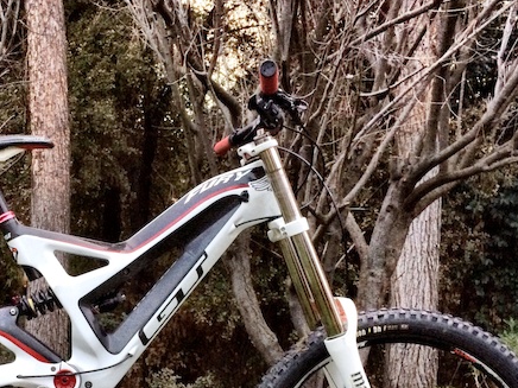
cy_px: 310
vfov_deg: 26.1
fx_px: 823
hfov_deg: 34.2
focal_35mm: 55
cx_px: 131
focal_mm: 4.12
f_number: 2.2
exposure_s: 1/24
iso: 320
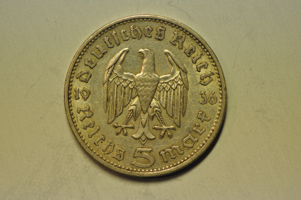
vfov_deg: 15.2
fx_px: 752
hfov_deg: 22.6
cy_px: 100
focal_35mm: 90
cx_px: 150
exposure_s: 1/250
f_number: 4
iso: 500
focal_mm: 60
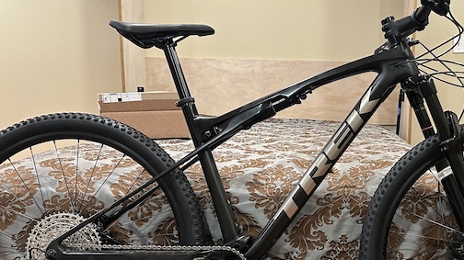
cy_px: 175
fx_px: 553
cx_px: 311
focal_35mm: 45
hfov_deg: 44.8
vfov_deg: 26.3
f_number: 1.5
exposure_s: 1/60
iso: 250
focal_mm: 5.7
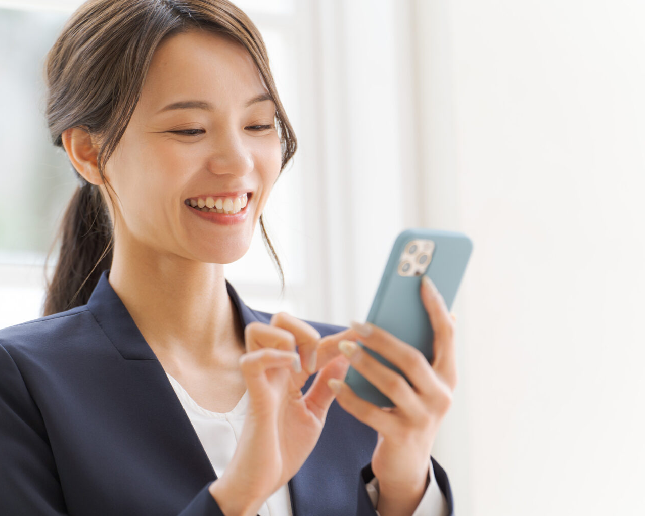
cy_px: 258
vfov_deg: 8.9
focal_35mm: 174
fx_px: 3322
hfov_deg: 11.1
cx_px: 289
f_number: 3.2
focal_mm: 154
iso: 250
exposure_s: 1/250
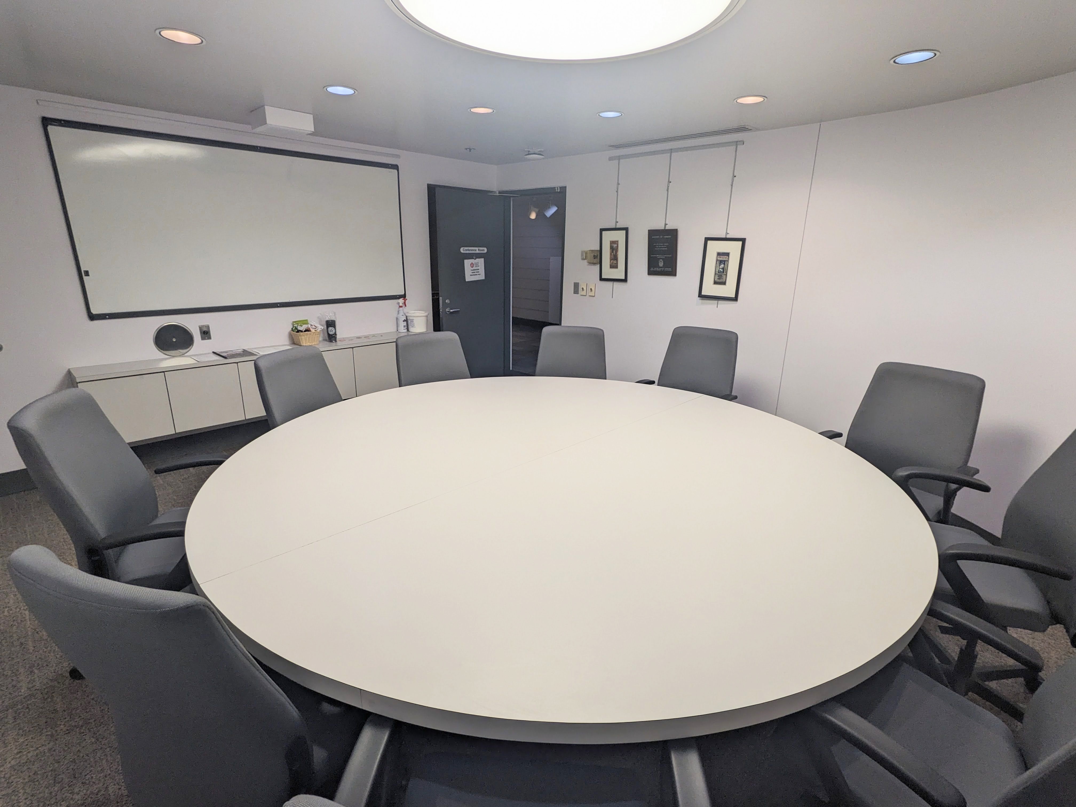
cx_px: 538
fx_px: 497
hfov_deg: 94.5
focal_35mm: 16
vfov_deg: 78.1
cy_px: 404
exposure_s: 1/30
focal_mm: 2.22
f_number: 2.2
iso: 27
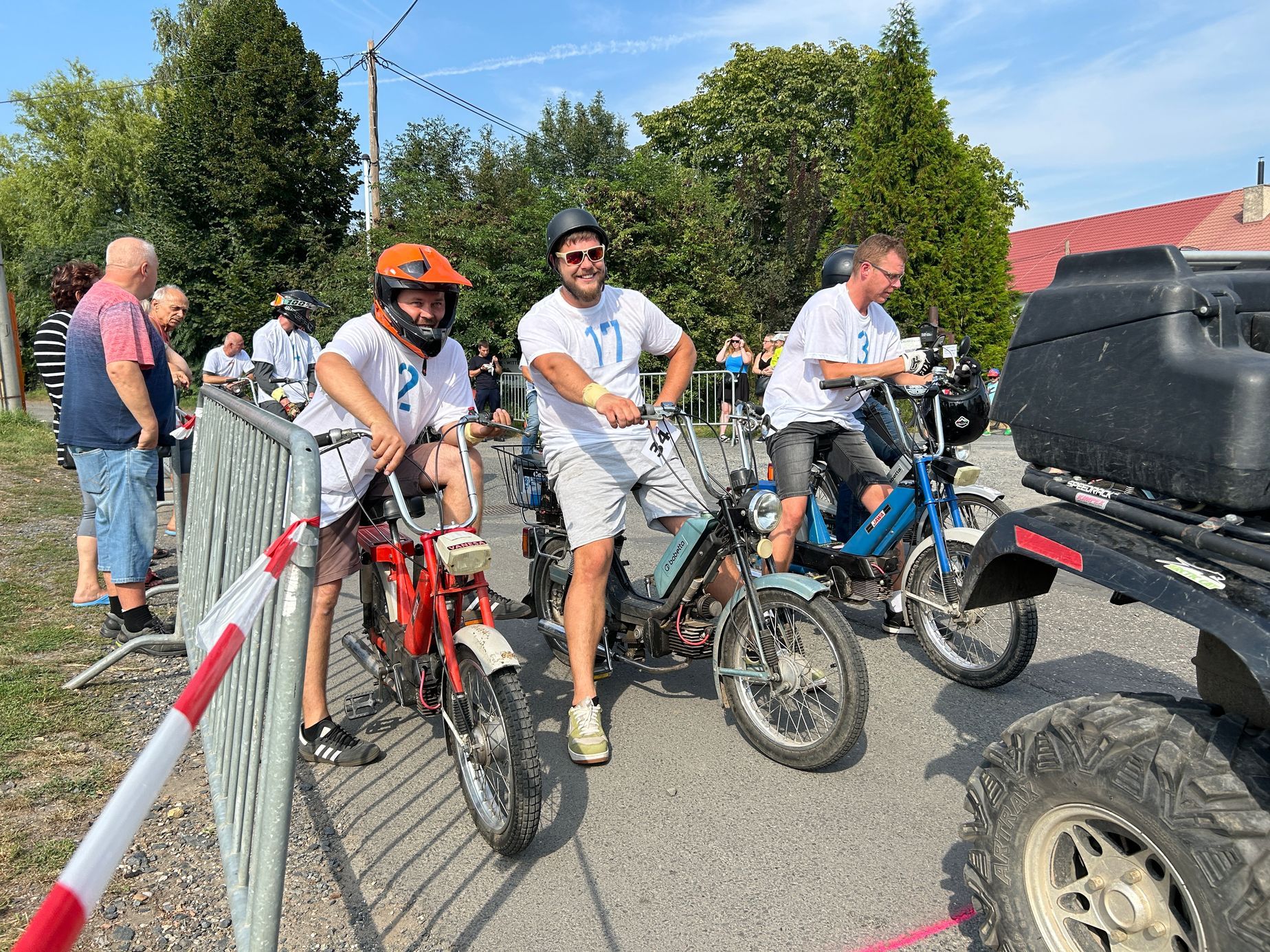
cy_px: 476
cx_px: 635
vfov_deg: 53.1
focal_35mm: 26
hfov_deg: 67.3
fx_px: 954
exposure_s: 1/2404
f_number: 1.5
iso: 50
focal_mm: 5.7
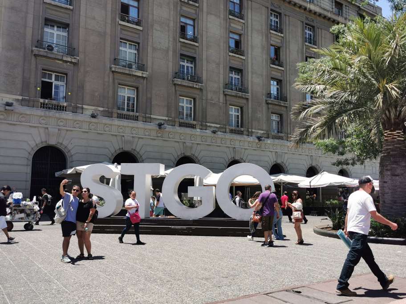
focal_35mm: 32
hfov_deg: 56.8
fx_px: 375
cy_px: 152
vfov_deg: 44.2
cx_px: 203
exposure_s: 1/2410
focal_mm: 5.56
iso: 50
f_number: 1.6
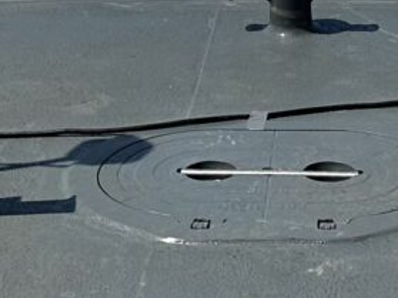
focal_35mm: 132
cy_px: -413
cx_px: 318
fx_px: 1517
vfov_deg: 9.9
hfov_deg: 14.9
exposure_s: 1/13699
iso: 80
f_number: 1.78
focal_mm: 6.86
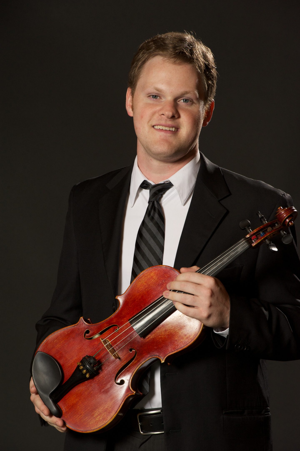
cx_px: 150
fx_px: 2503
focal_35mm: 200
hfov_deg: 6.9
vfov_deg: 10.3
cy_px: 226
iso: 1250
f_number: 10
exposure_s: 1/125
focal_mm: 200
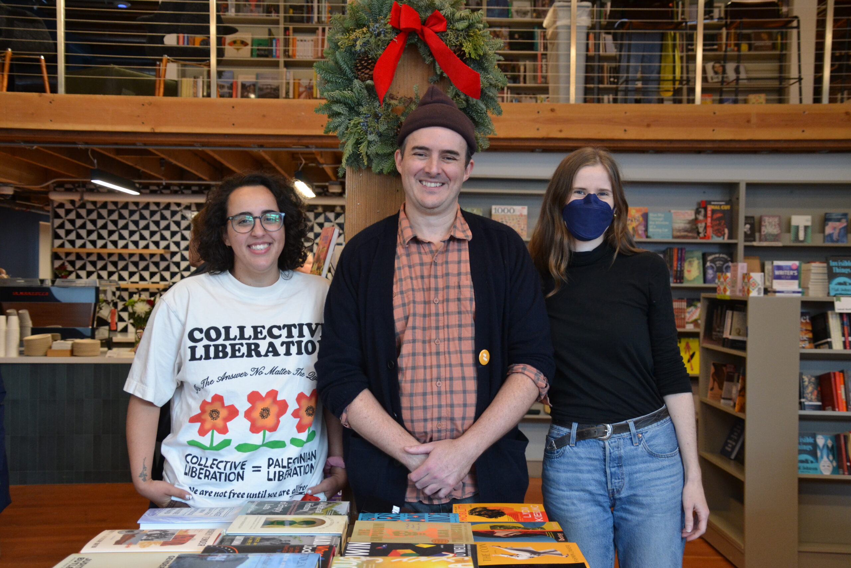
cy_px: 284
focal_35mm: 40
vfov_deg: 33.0
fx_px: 957
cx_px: 426
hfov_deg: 47.9
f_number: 3.5
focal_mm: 27
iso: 1000
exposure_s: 1/60
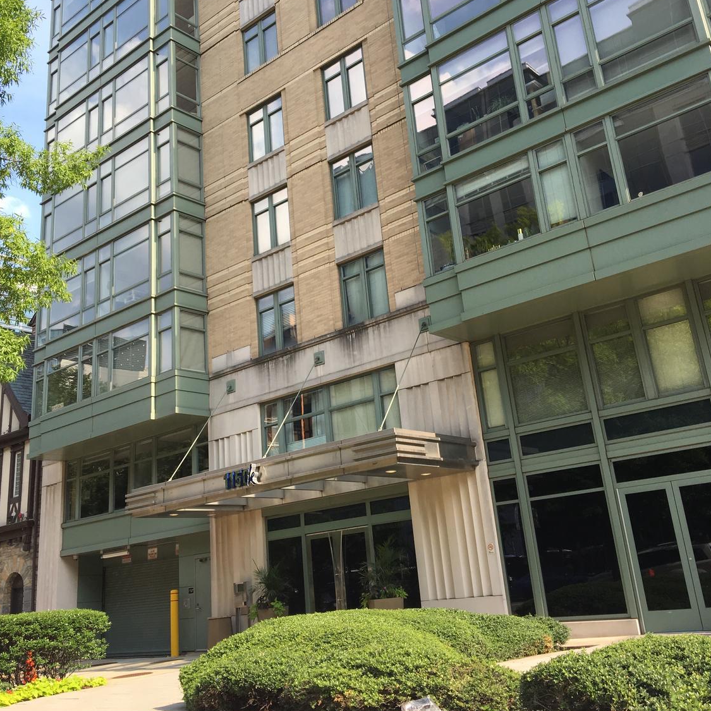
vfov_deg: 46.9
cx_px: 355
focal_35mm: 35
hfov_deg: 47.2
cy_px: 284
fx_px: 813
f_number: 2.2
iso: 25
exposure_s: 1/519
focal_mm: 4.15
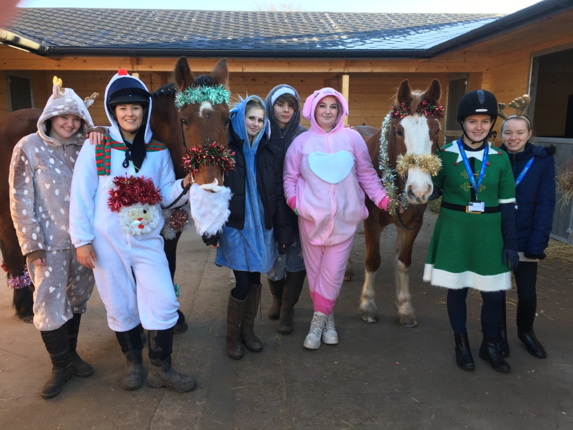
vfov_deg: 48.2
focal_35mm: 29
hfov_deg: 61.6
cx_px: 286
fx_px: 480
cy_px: 215
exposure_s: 1/100
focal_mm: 4.15
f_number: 2.2
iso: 25
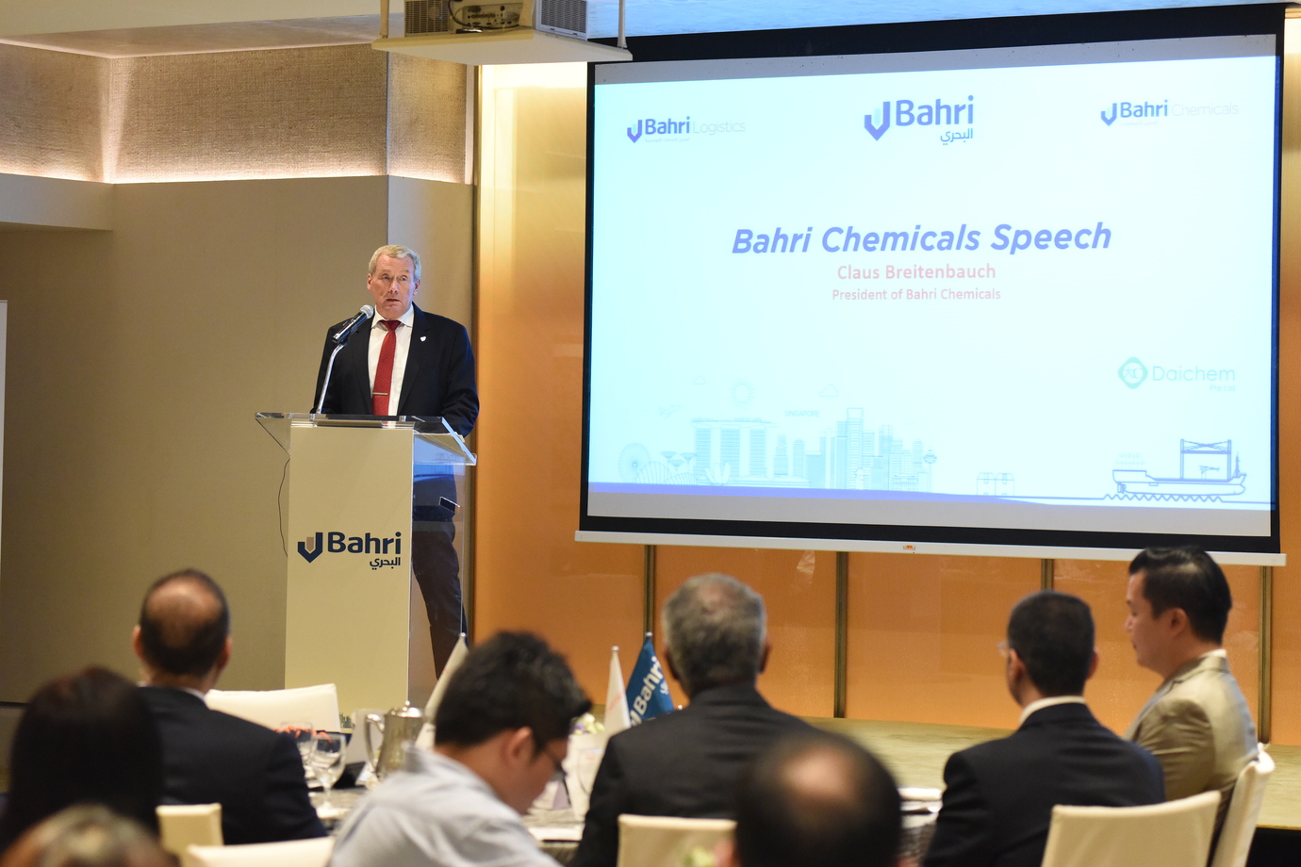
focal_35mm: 92
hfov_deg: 22.1
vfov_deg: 14.9
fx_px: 3325
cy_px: 434
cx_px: 650
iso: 5000
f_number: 4
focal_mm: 92
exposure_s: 1/160
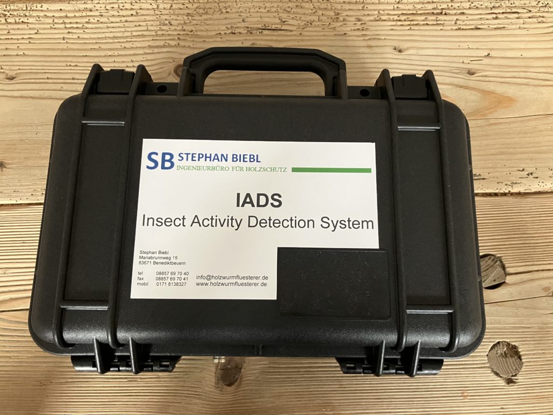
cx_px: 276
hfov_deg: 63.4
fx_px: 447
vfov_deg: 49.7
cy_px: 208
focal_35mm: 28
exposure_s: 1/40
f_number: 1.8
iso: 400
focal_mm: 3.99
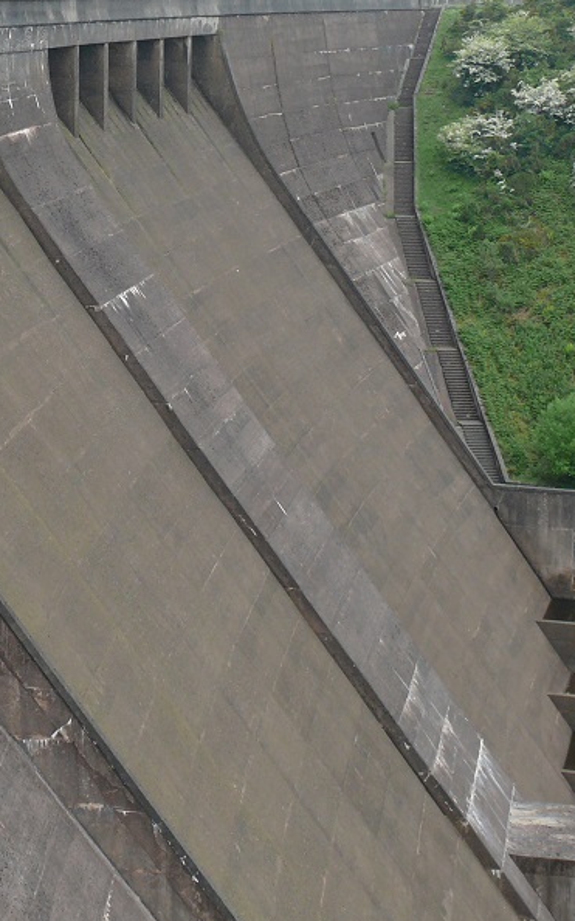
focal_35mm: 90
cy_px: 323
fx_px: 2258
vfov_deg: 23.0
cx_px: 3
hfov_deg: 14.3
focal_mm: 8.8
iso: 100
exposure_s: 1/250
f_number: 4.5
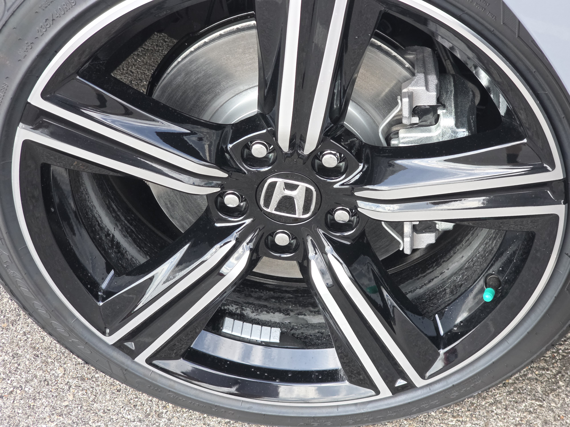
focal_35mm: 69
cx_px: 285
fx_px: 1136
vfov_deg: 21.3
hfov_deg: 28.2
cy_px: 214
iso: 50
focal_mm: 7.9
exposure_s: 1/214
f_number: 2.4
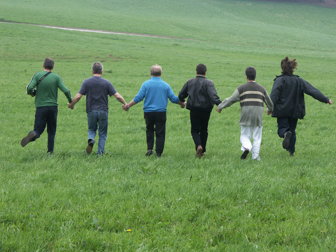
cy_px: 126
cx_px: 168
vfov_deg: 11.3
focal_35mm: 131
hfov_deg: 15.1
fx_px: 1272
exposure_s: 1/400
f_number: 5
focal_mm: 33.18
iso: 100
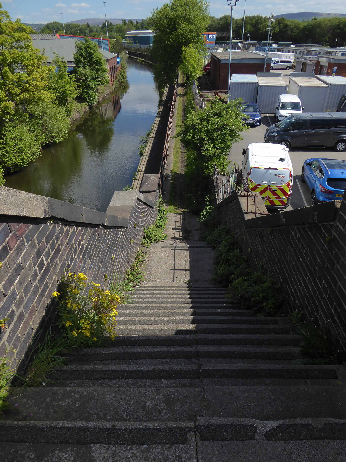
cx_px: 173
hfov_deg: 54.9
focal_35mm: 25
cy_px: 231
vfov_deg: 69.4
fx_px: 333
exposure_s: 1/1000
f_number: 3.3
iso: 125
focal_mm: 4.3
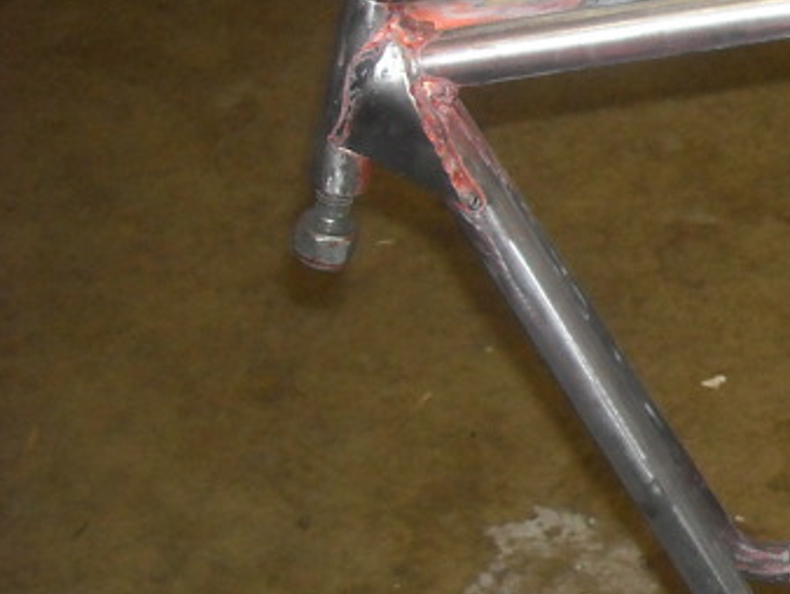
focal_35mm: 106
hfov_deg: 16.9
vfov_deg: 13.9
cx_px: 1176
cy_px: 512
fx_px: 2421
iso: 200
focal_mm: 5.7
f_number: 2.8
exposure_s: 1/60
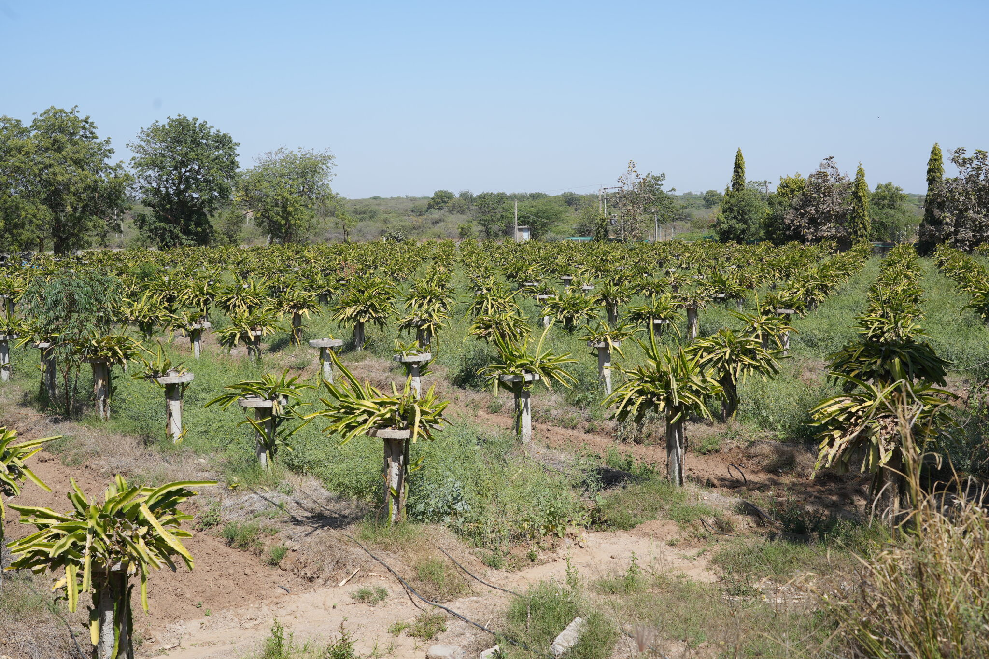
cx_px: 494
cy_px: 330
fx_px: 1209
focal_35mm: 44
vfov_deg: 30.5
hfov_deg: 44.5
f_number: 9
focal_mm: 44
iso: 100
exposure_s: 1/200
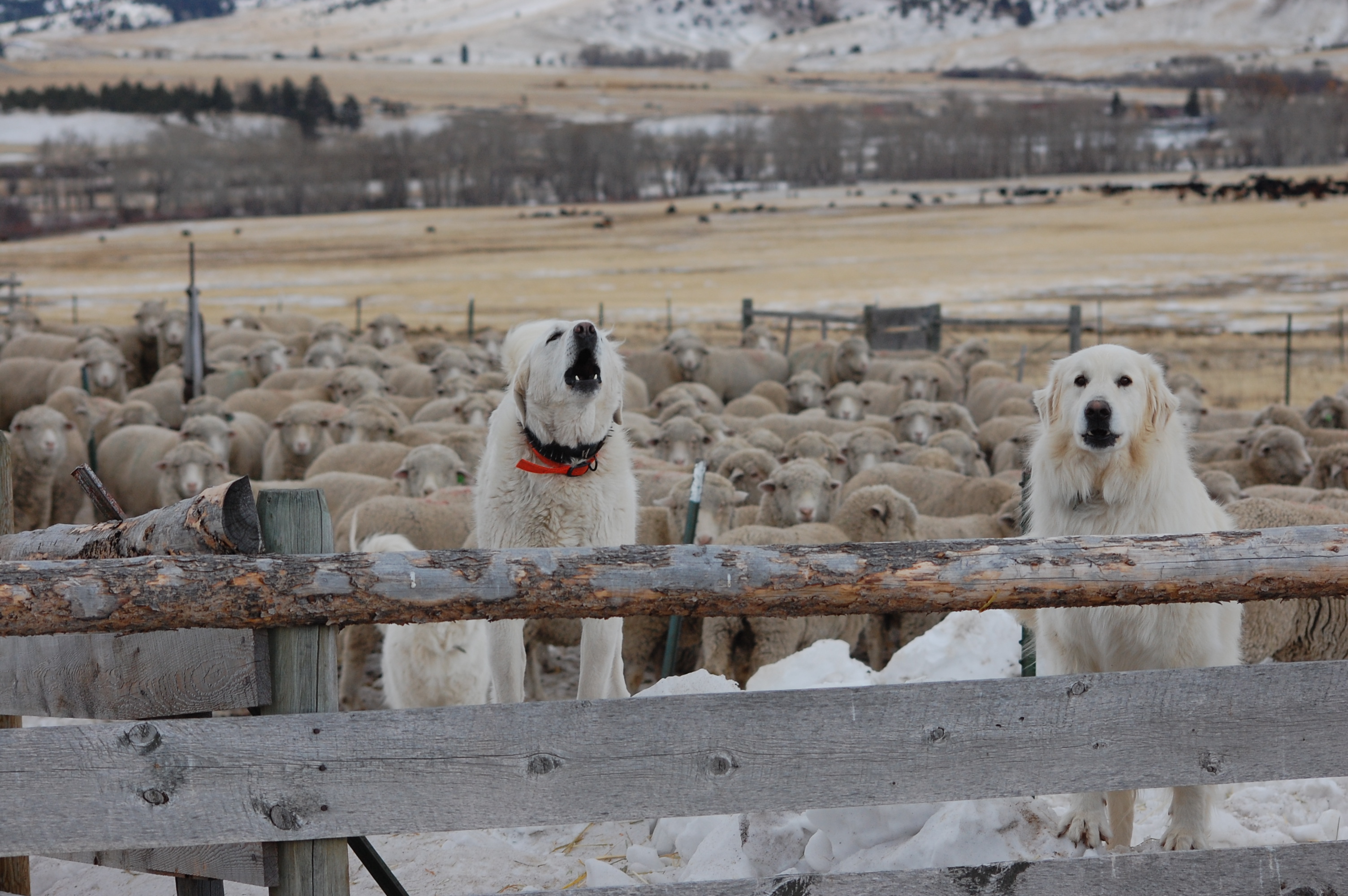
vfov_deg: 11.1
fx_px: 4602
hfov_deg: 16.7
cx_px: 674
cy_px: 448
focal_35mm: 123
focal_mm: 82
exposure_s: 1/400
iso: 400
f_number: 5
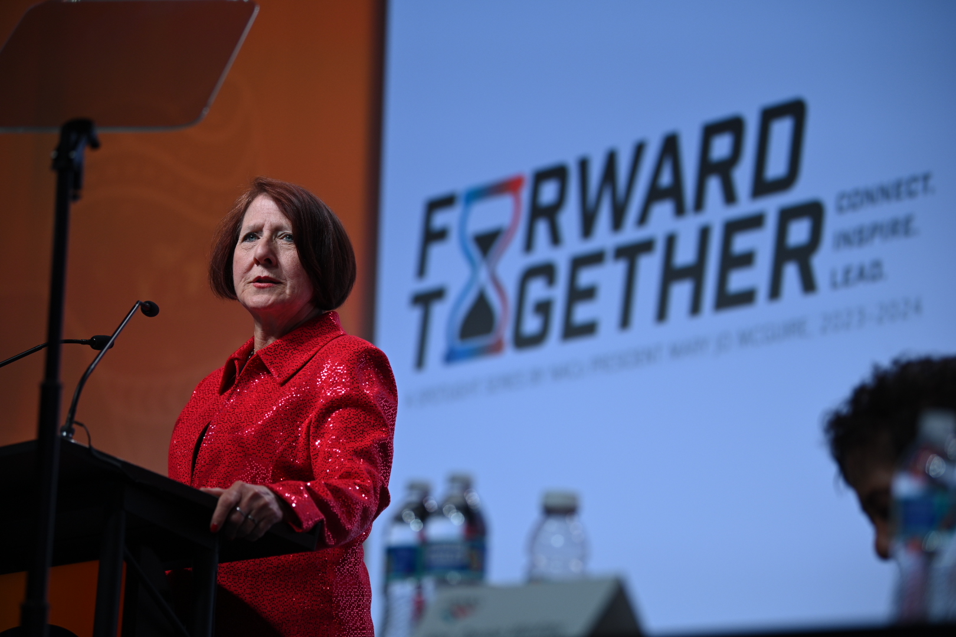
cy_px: 318
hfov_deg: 18.6
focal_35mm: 110
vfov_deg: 12.5
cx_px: 478
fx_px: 2921
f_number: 2.8
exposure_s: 1/200
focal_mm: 110
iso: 400
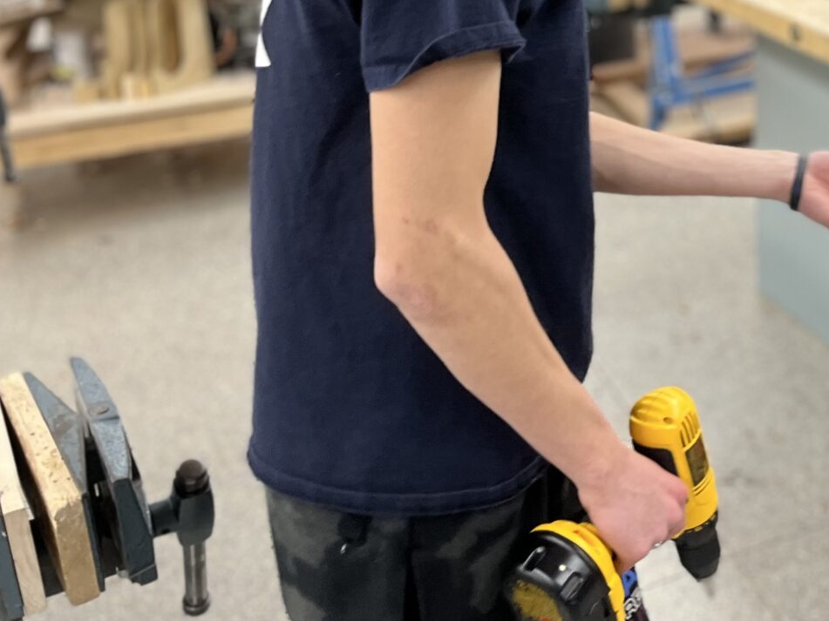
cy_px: 30
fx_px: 1341
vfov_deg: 25.1
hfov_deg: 31.5
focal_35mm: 56
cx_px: 844
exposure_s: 1/60
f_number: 1.6
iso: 80
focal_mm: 5.1
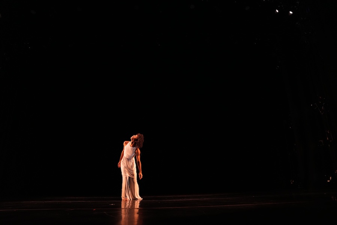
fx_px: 225
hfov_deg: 73.7
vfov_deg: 53.1
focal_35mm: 24
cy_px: 112
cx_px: 168
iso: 5000
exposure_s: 1/200
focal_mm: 24
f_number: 4
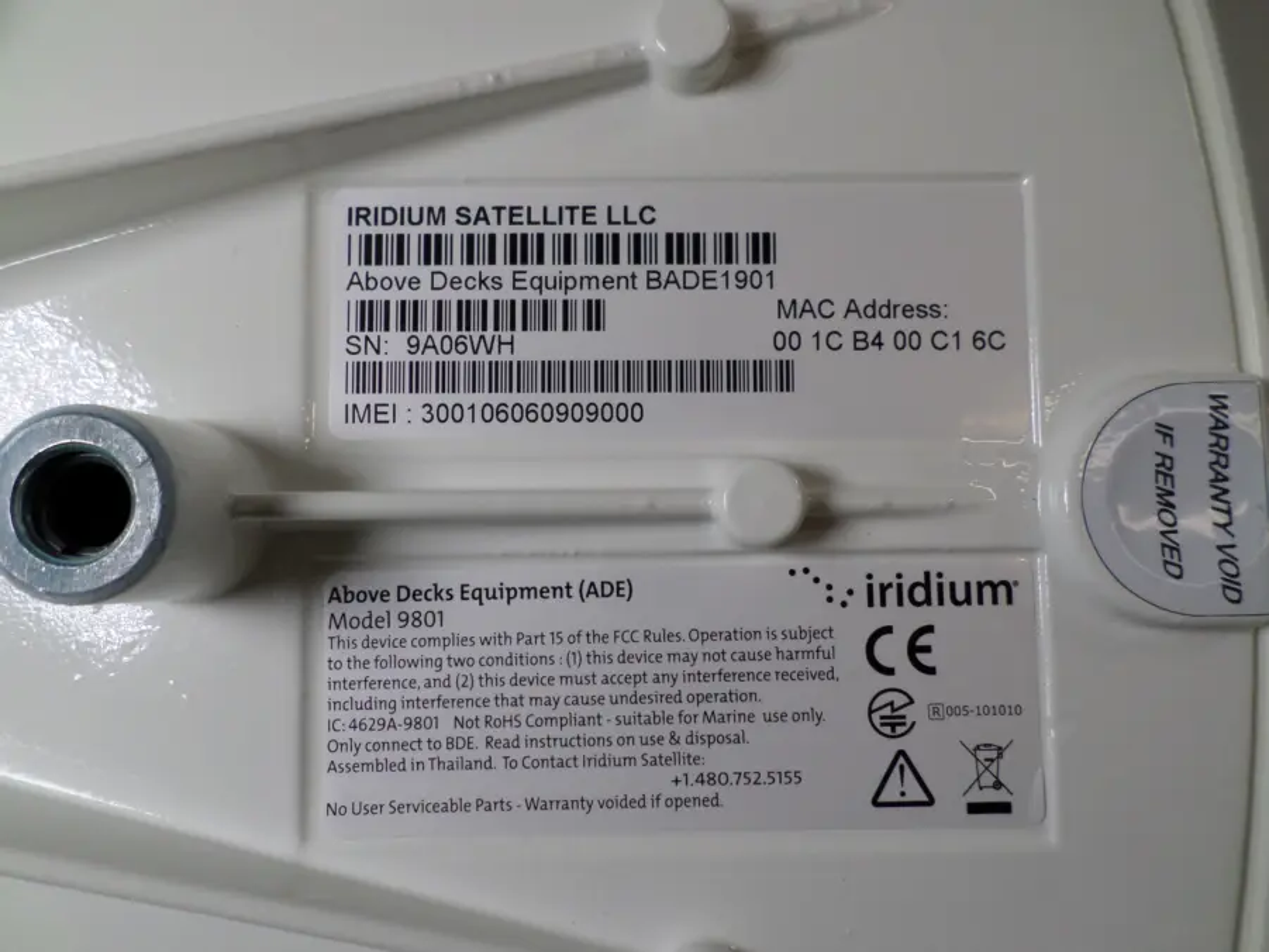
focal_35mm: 25
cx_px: 634
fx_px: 917
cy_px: 476
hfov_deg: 69.4
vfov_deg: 54.9
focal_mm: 4.5
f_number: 2.5
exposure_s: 1/350
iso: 80
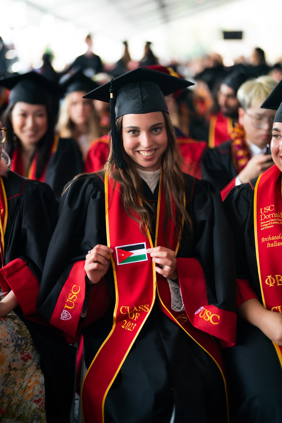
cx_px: 141
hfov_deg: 27.0
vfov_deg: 39.6
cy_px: 212
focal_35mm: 50
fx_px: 587
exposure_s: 1/800
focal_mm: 50
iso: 400
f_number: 1.2
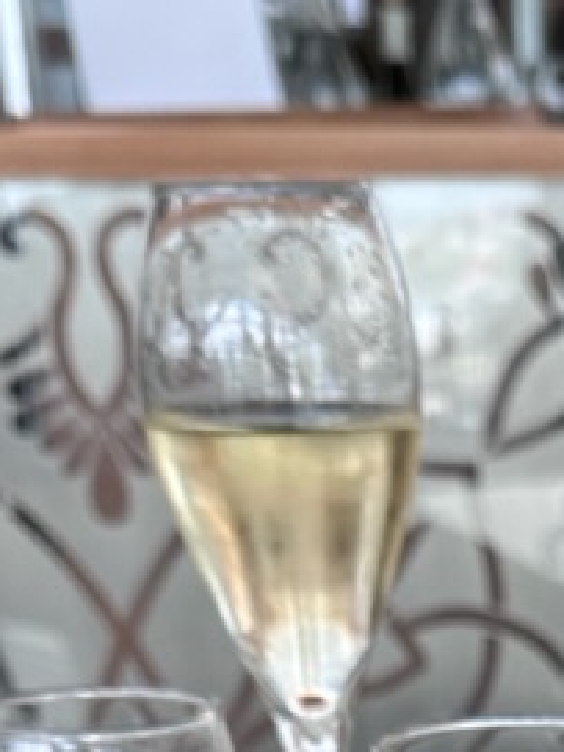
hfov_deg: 12.4
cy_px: 1272
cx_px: 874
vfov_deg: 15.4
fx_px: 2455
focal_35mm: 113
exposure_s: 1/100
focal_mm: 6.86
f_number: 1.78
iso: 64
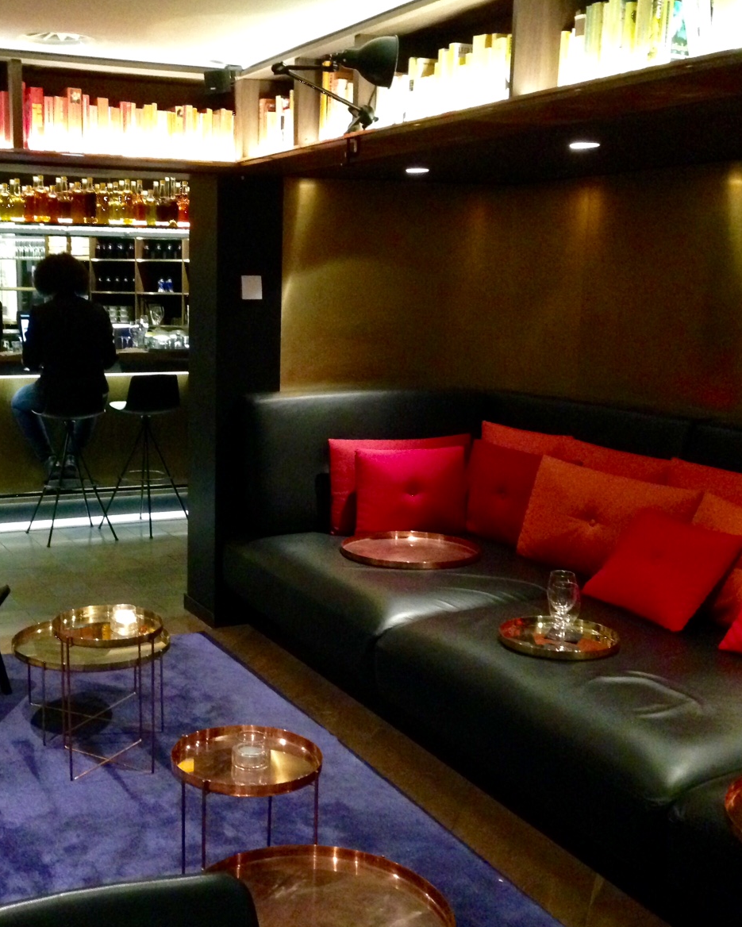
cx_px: 225
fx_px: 1235
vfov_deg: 41.1
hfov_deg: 33.0
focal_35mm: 45
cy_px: 479
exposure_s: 1/15
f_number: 2.4
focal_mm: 4.12
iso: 800
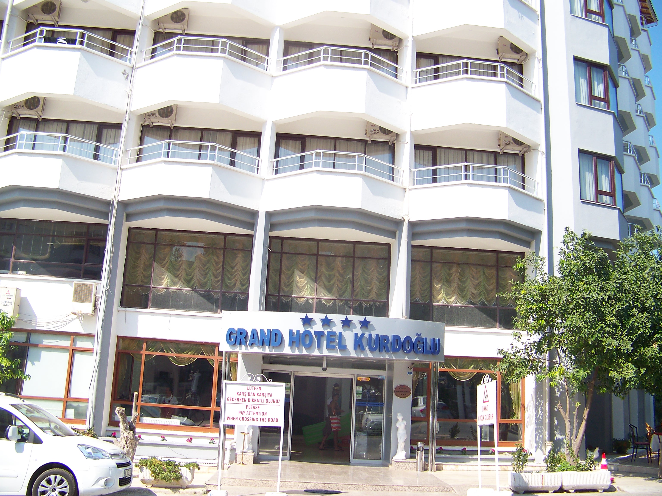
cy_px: 248
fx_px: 688
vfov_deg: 39.7
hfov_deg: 51.4
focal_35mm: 36
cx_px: 331
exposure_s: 1/500
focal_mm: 5.85
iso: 64
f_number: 2.8
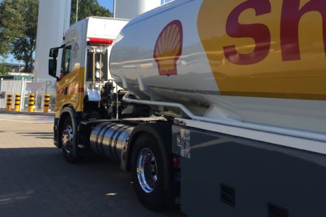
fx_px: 371
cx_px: 163
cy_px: 33
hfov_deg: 47.4
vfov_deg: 31.5
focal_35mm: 41
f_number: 2.2
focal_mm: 4.15
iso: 32
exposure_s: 1/1014
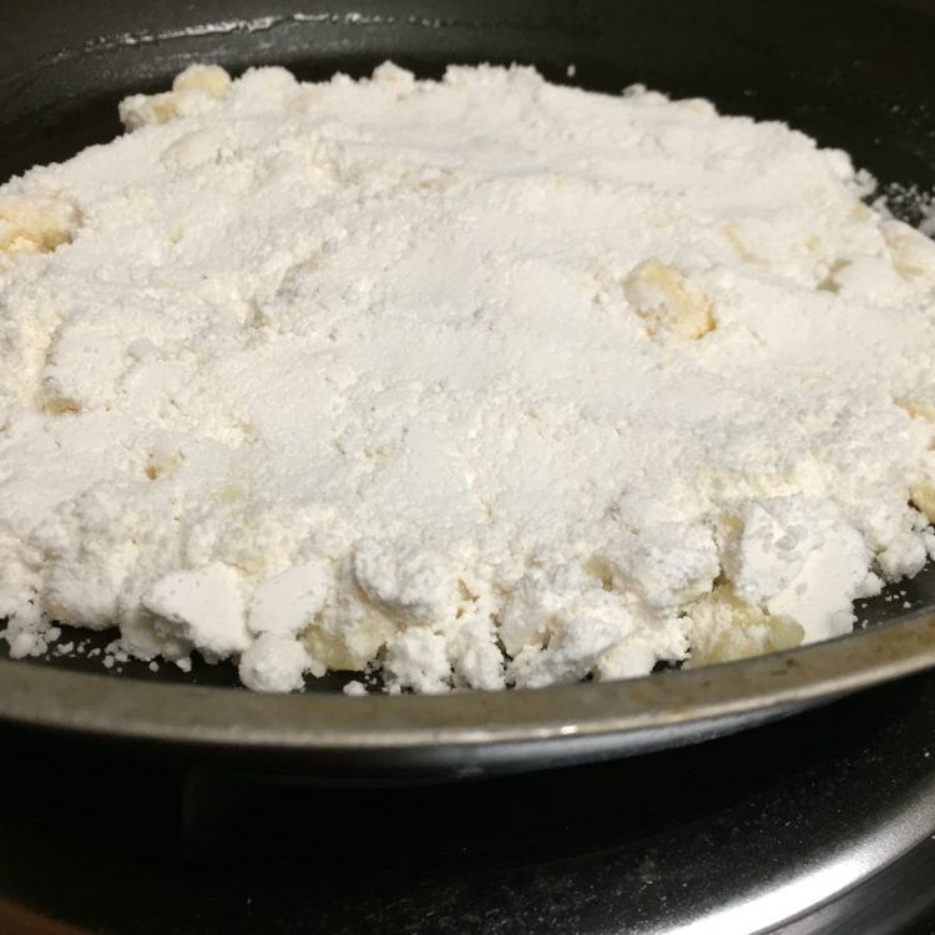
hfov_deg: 47.2
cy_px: 458
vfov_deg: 47.2
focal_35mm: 35
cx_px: 480
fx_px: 1070
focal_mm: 4.15
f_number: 2.2
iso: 100
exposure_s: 1/30
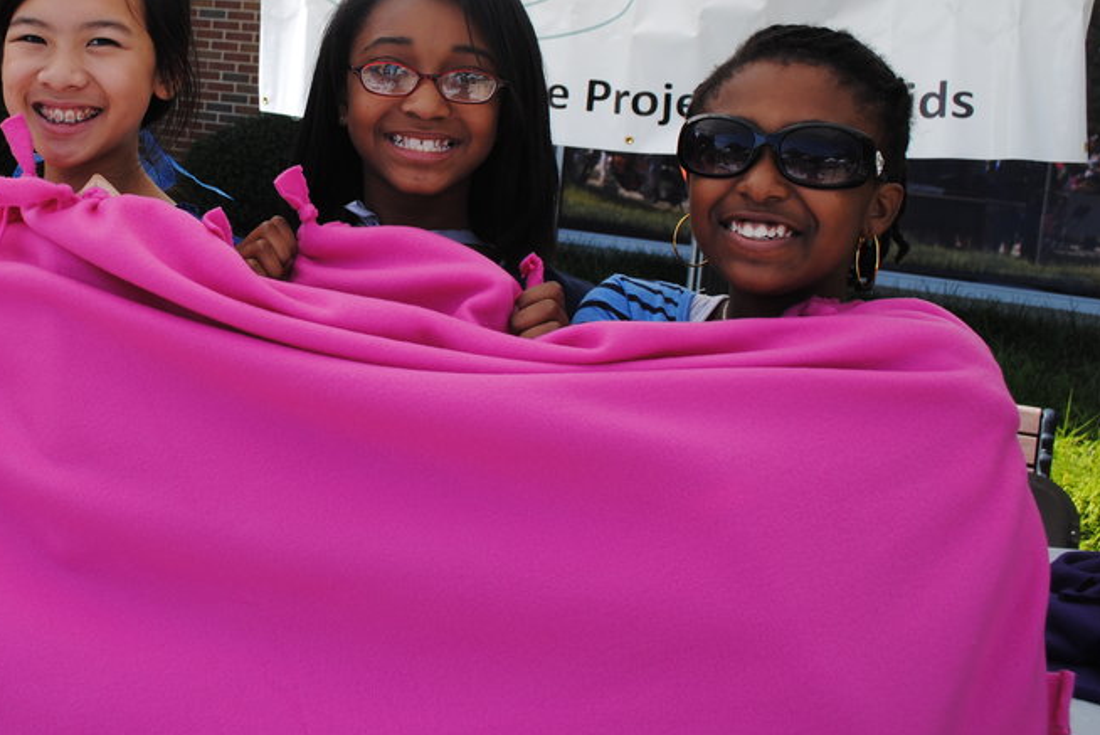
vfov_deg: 28.3
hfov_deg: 40.7
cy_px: 184
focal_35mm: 47
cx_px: 272
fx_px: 1437
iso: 100
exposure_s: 1/160
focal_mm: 20
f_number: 6.3
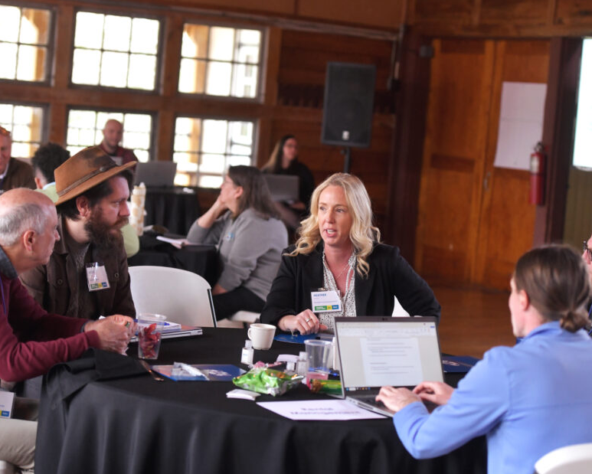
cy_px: 223
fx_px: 1525
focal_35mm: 87
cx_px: 305
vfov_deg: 17.7
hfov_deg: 22.0
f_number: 2.8
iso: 1600
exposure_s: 1/400
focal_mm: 70
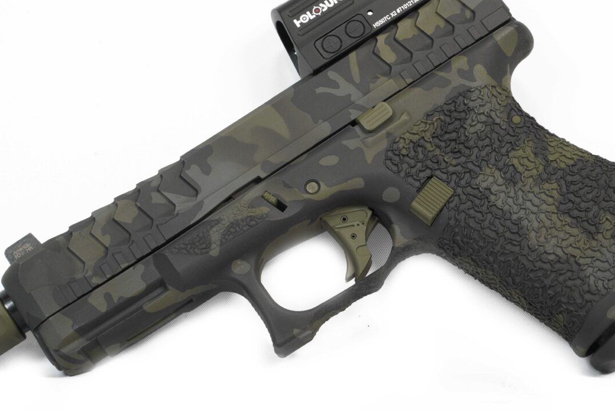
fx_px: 1521
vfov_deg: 15.4
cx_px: 344
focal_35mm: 89
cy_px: 178
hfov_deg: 22.9
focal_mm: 62
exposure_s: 1/80
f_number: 14
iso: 1600
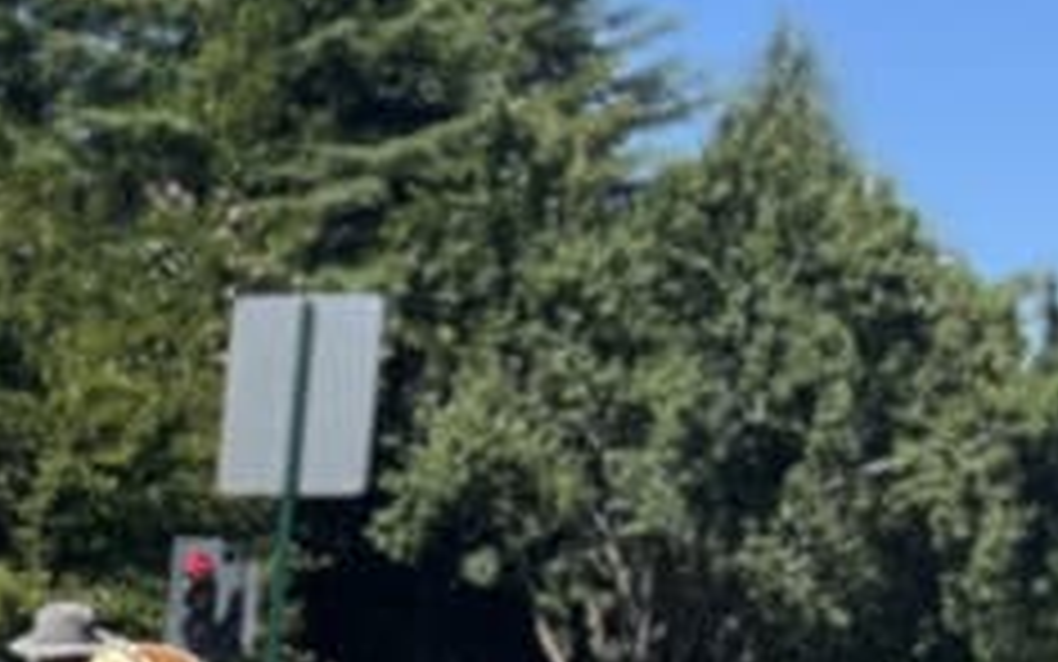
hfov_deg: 11.6
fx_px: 4730
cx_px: -972
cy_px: 2036
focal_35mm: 164
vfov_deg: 7.1
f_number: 1.6
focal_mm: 5.1
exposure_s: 1/2101
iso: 50
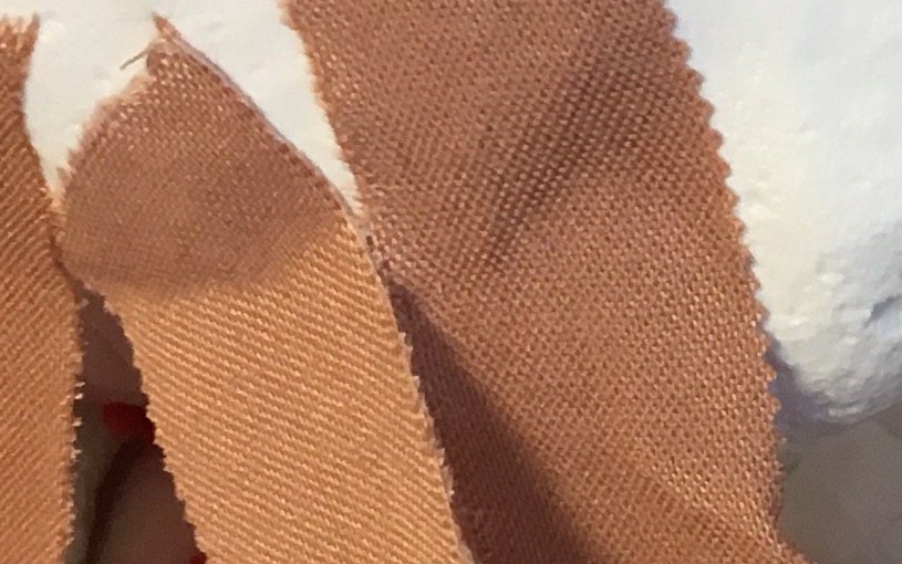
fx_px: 3738
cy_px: 595
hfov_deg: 13.6
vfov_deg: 8.6
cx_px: 825
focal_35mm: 152
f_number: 2.2
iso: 50
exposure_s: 1/30
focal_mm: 4.15
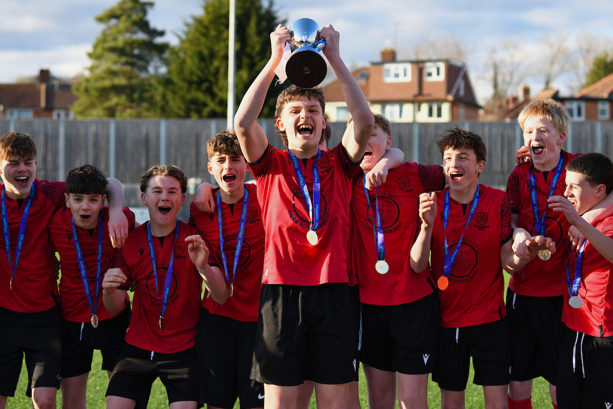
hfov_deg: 28.8
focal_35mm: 70
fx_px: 1192
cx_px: 306
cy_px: 204
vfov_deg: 19.5
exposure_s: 1/1600
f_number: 3.5
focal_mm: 70
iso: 500
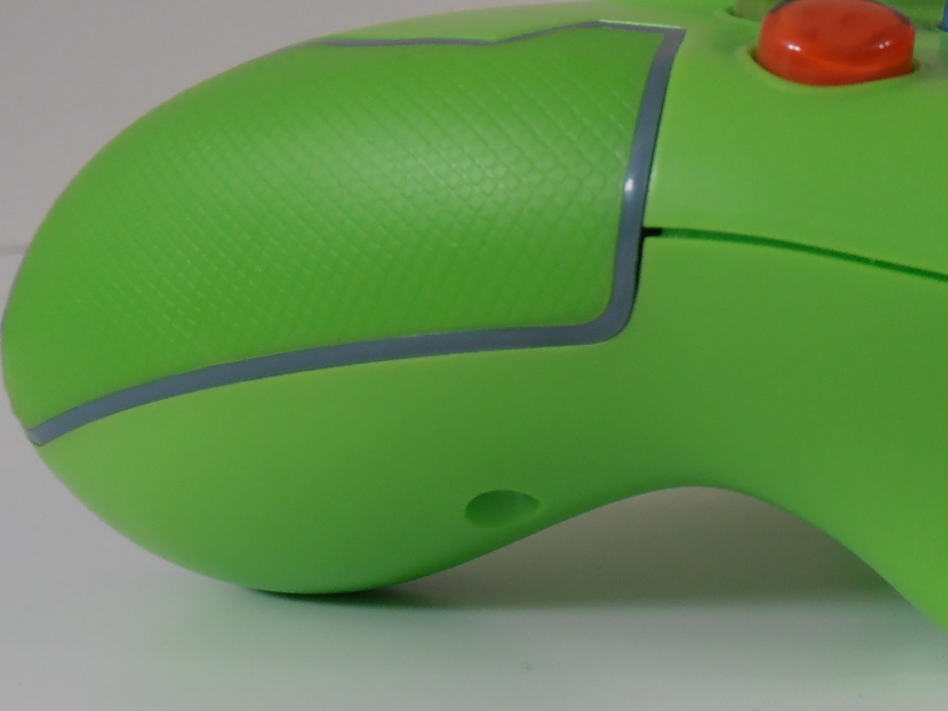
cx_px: 876
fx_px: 2136
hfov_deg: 24.2
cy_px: 352
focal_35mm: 78
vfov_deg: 18.9
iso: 80
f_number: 3.9
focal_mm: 6.61
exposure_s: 1/50
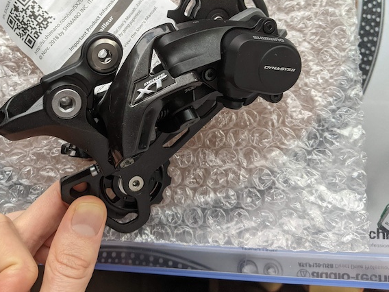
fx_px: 427
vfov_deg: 37.1
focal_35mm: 38
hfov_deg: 48.2
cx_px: 132
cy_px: 87
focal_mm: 4.44
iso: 103
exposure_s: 1/99.9
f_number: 1.8
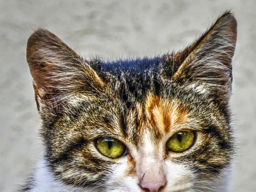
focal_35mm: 821
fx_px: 6073
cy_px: 135
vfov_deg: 1.8
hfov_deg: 2.4
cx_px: 126
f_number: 6.4
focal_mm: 86
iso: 400
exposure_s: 1/60
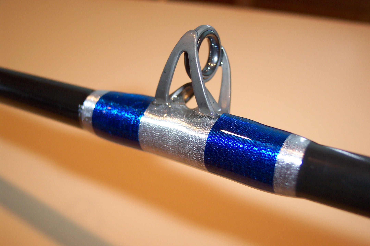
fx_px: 391
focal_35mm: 38
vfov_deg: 35.1
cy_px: 123
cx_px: 185
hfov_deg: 50.7
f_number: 2.8
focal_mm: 8
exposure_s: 1/30
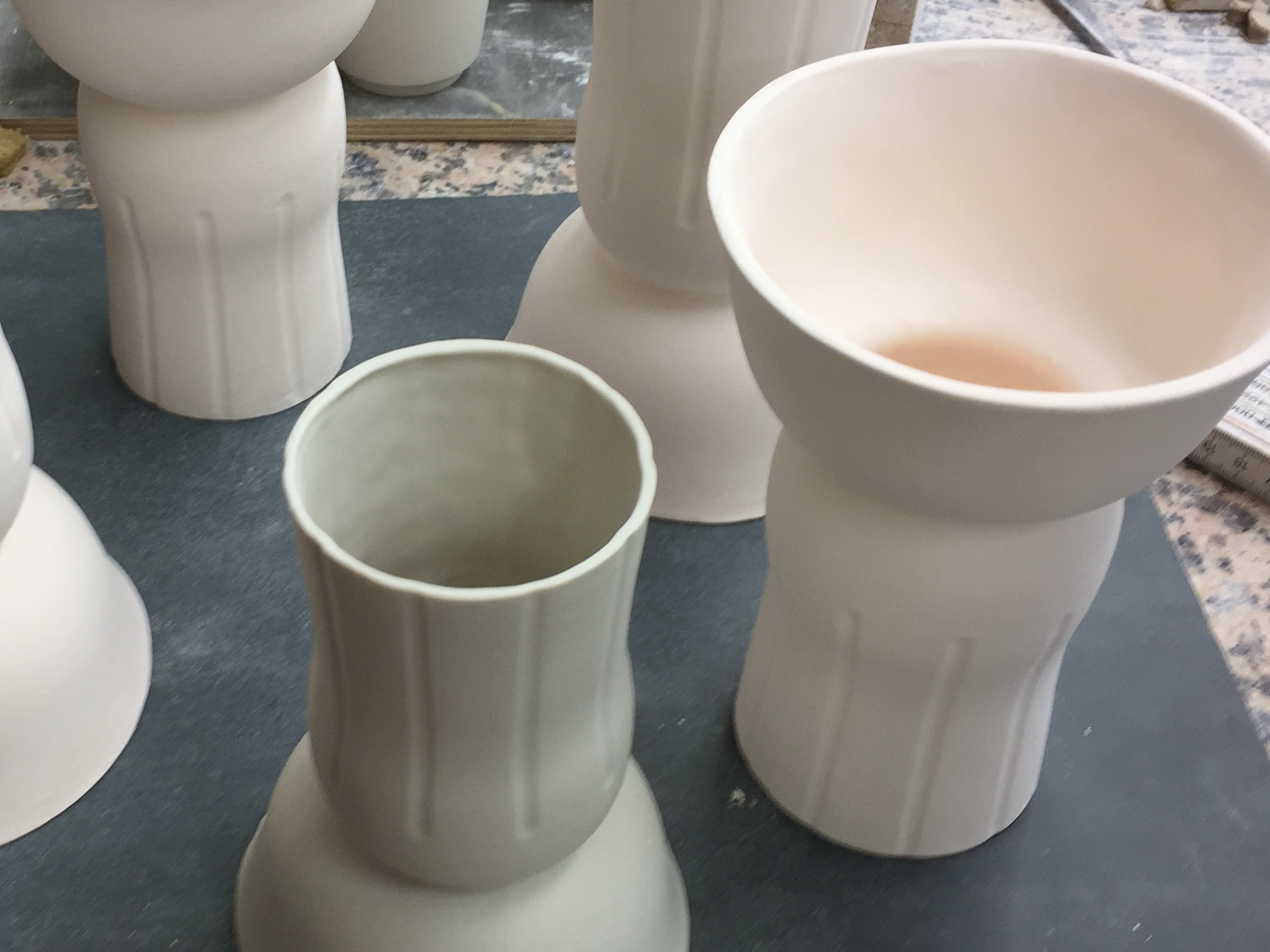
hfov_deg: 37.7
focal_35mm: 50
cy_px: 497
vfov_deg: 29.1
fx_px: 1835
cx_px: 399
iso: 32
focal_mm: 4.15
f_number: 2.2
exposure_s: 1/50
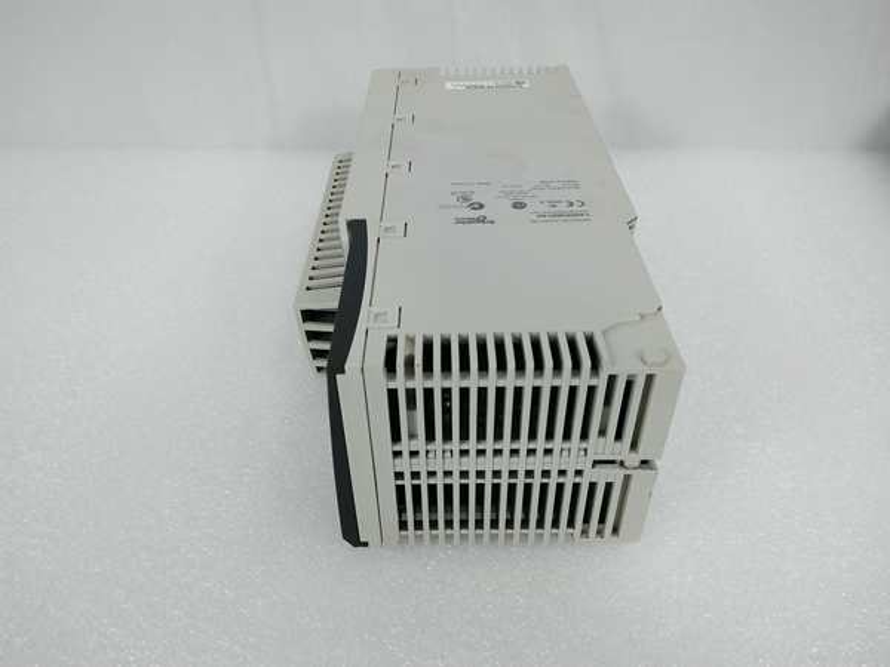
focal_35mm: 26
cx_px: 445
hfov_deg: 67.3
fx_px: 668
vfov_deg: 53.1
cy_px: 334
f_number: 2
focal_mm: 3.44
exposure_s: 1/100
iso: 142
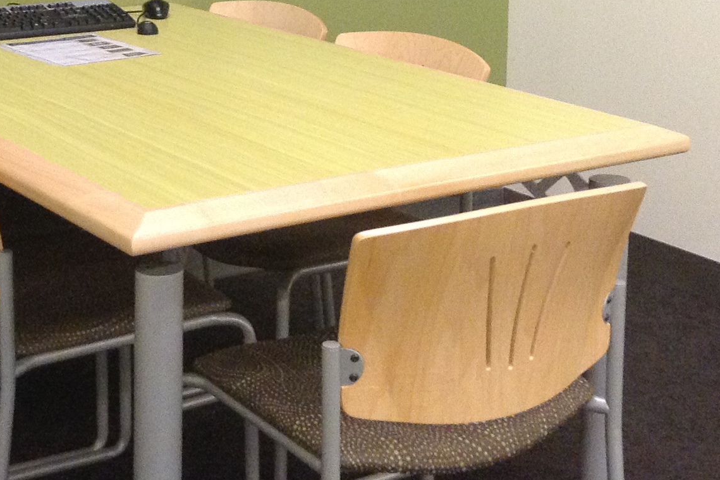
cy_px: 43
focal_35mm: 78
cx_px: 267
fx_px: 1560
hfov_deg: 25.9
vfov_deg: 17.2
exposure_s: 1/24
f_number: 2.4
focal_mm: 3.3
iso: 200
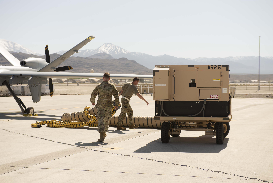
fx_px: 531
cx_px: 136
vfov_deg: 19.5
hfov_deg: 28.8
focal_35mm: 70
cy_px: 92
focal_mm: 70
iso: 100
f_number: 5
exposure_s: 1/640
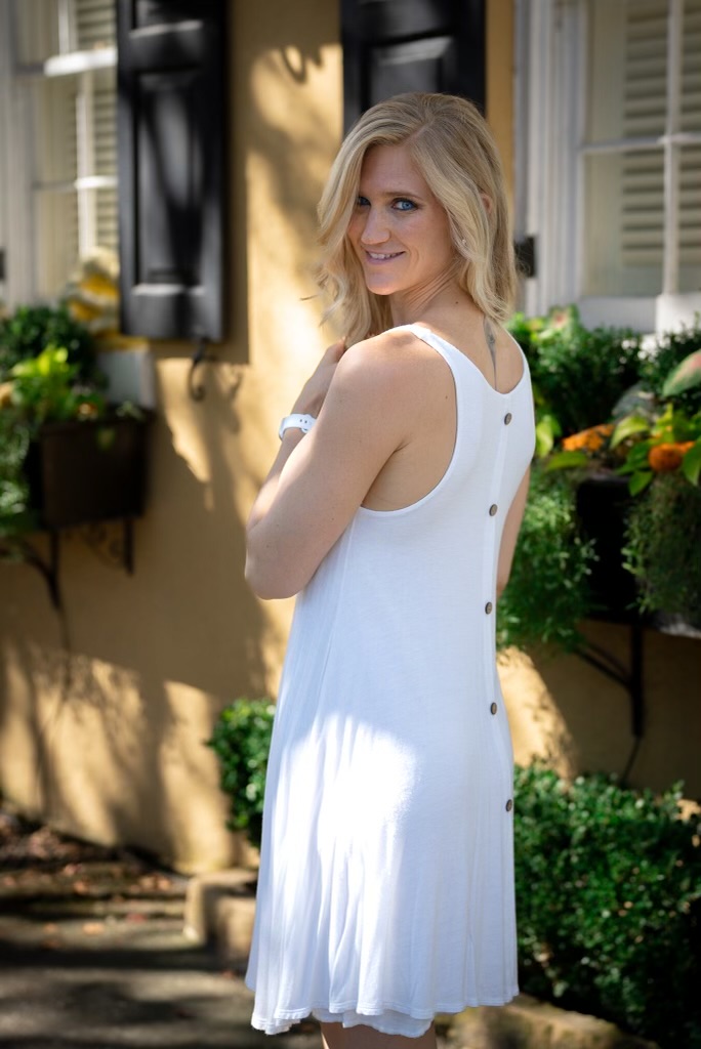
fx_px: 1429
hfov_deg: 27.6
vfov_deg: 40.3
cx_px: 350
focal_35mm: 49
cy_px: 524
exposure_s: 1/500
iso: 100
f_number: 2.2
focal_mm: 49
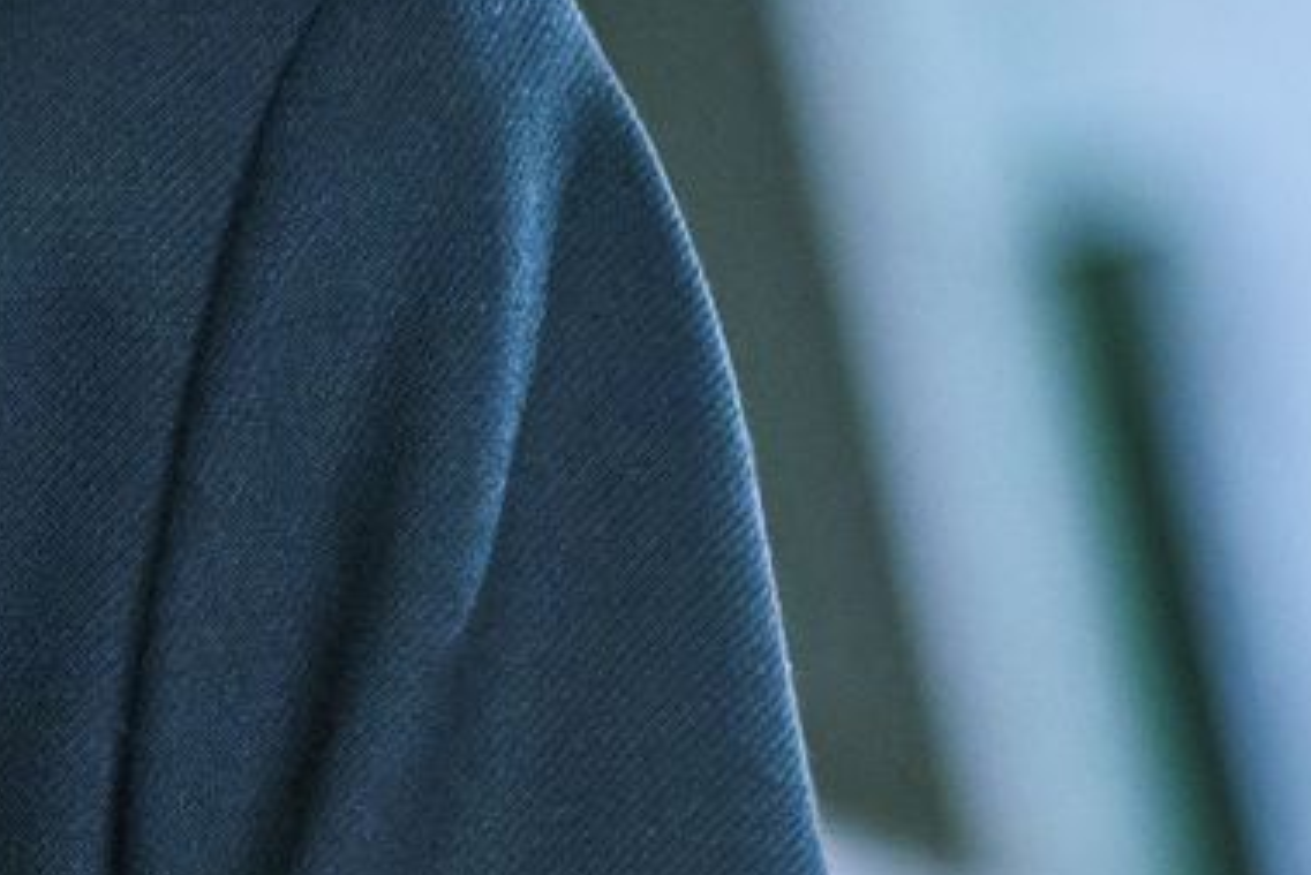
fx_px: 27321
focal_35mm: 750
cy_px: -377
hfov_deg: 2.7
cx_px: -1487
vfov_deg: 1.8
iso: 3200
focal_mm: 148
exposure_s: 1/125
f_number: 4
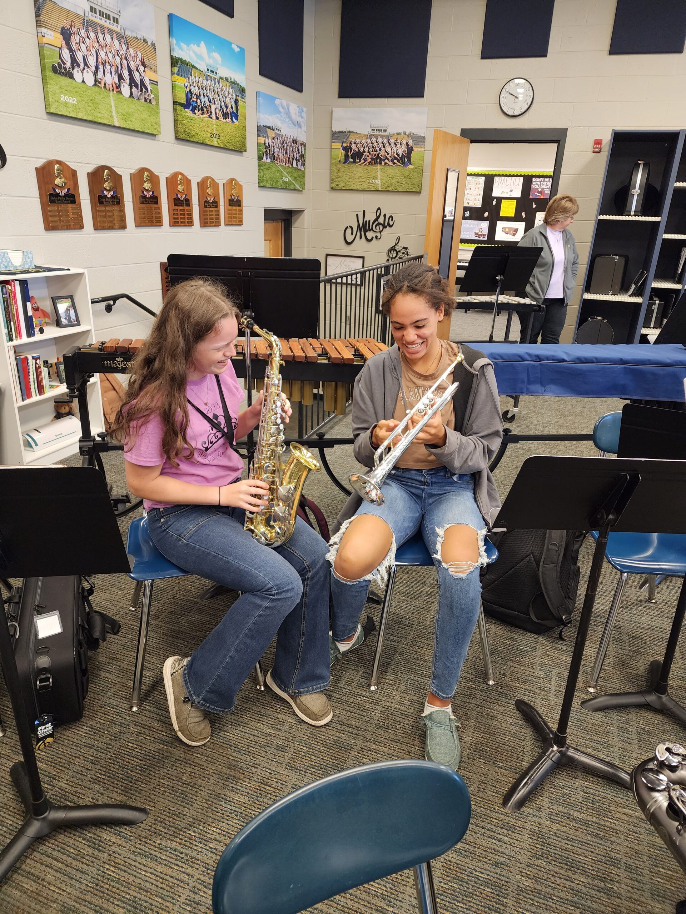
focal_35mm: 23
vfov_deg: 73.9
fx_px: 608
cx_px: 343
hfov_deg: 58.9
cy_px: 457
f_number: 1.8
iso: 500
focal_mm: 6.4
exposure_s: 1/120
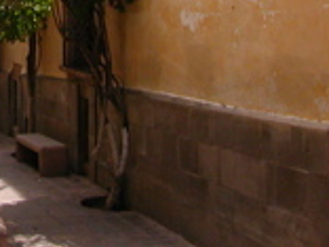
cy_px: -55
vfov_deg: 15.0
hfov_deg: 19.7
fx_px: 903
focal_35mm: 95
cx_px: -40
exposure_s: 1/324
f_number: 4.5
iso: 100
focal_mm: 5.6
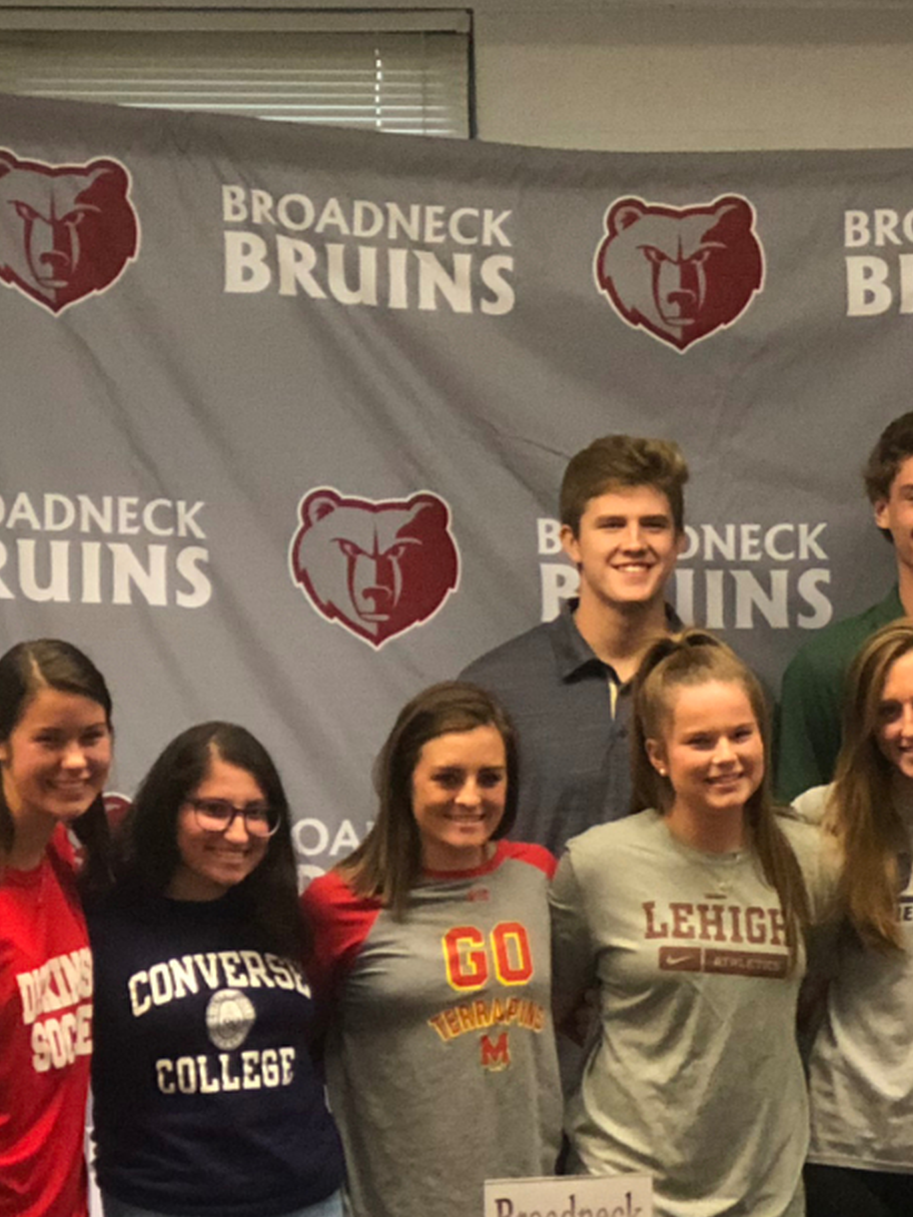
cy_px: 915
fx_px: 5275
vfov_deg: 13.1
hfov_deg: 9.7
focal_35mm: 150
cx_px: 1185
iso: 640
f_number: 2.8
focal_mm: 6.6
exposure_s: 1/60
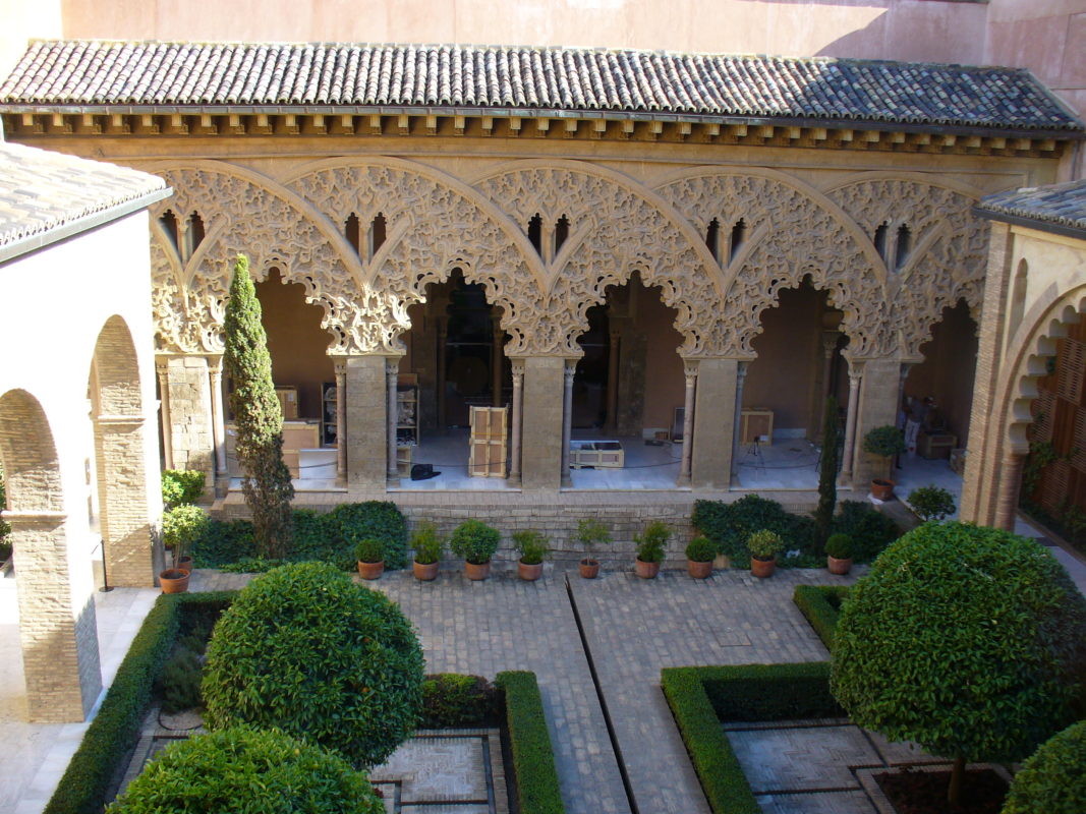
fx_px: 1161
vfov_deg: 38.7
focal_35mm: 37
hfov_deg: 50.1
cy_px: 407
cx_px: 543
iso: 80
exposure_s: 1/200
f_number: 2.8
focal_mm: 6.1
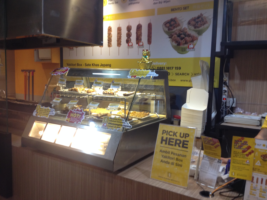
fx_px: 270
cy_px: 100
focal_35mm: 35
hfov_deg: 52.6
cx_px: 134
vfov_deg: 40.7
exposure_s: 1/20
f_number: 2.4
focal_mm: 4.28
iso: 125
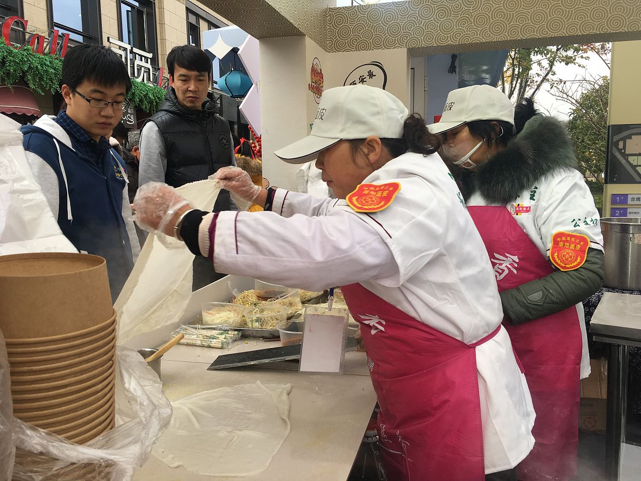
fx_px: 537
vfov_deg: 48.2
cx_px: 320
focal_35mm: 29
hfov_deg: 61.7
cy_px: 240
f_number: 2.2
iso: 25
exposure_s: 1/413
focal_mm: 4.15
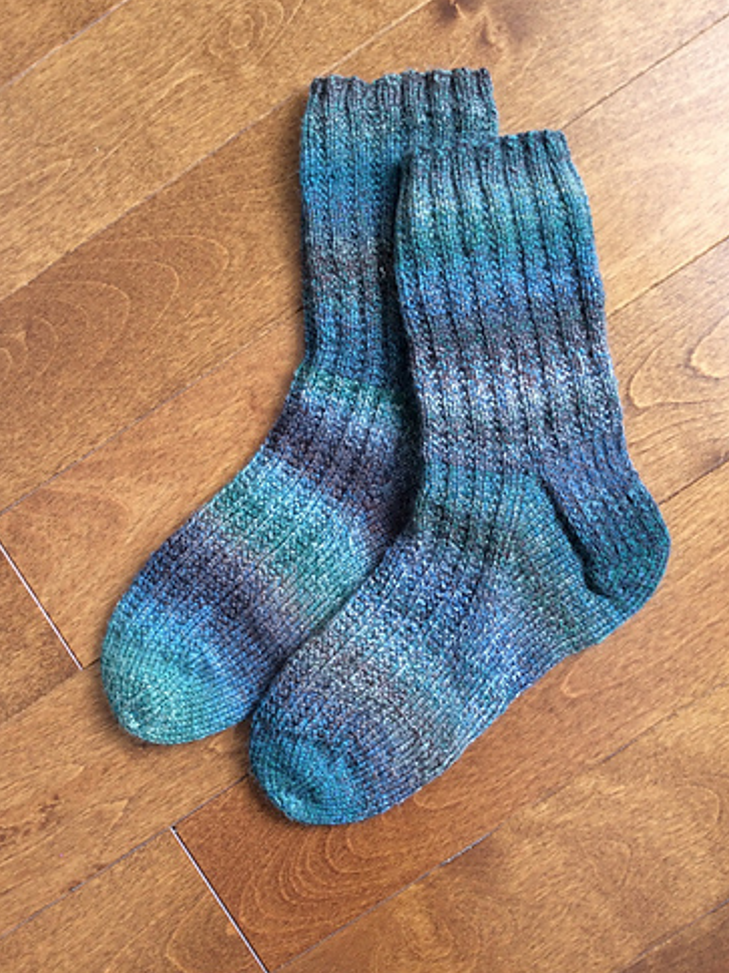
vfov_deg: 55.4
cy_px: 484
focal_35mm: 33
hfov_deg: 42.9
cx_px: 369
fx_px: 927
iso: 32
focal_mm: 3.3
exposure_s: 1/30
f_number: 2.4
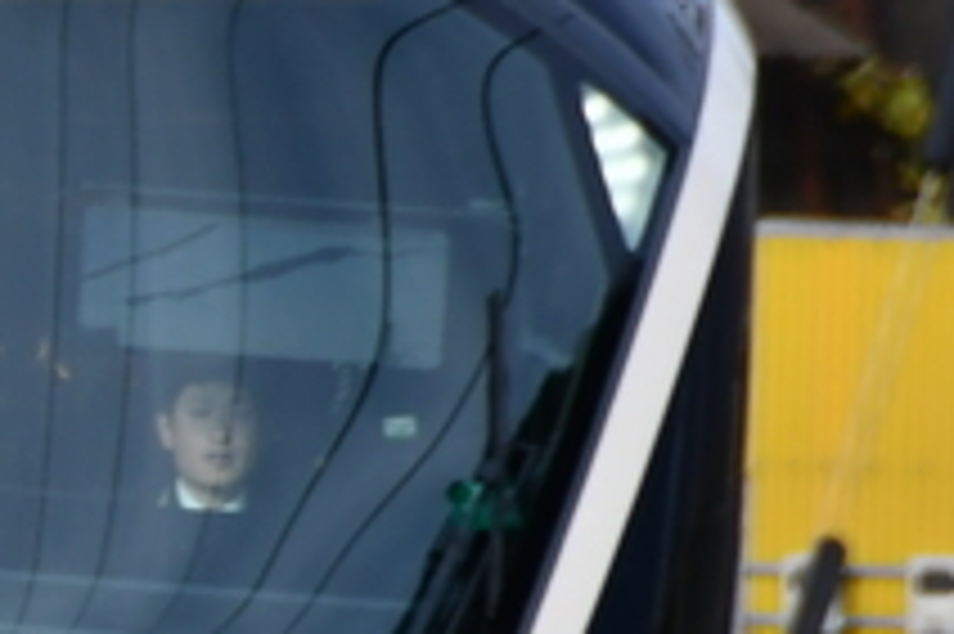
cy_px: 544
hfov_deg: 1.2
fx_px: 45040
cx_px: -986
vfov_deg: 0.8
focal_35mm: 1701
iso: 400
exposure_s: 1/800
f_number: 5.6
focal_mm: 200
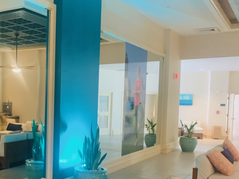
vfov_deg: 31.9
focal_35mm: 45
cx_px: 56
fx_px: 311
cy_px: 119
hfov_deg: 40.7
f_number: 1.8
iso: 640
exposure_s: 1/24
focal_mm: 4.25
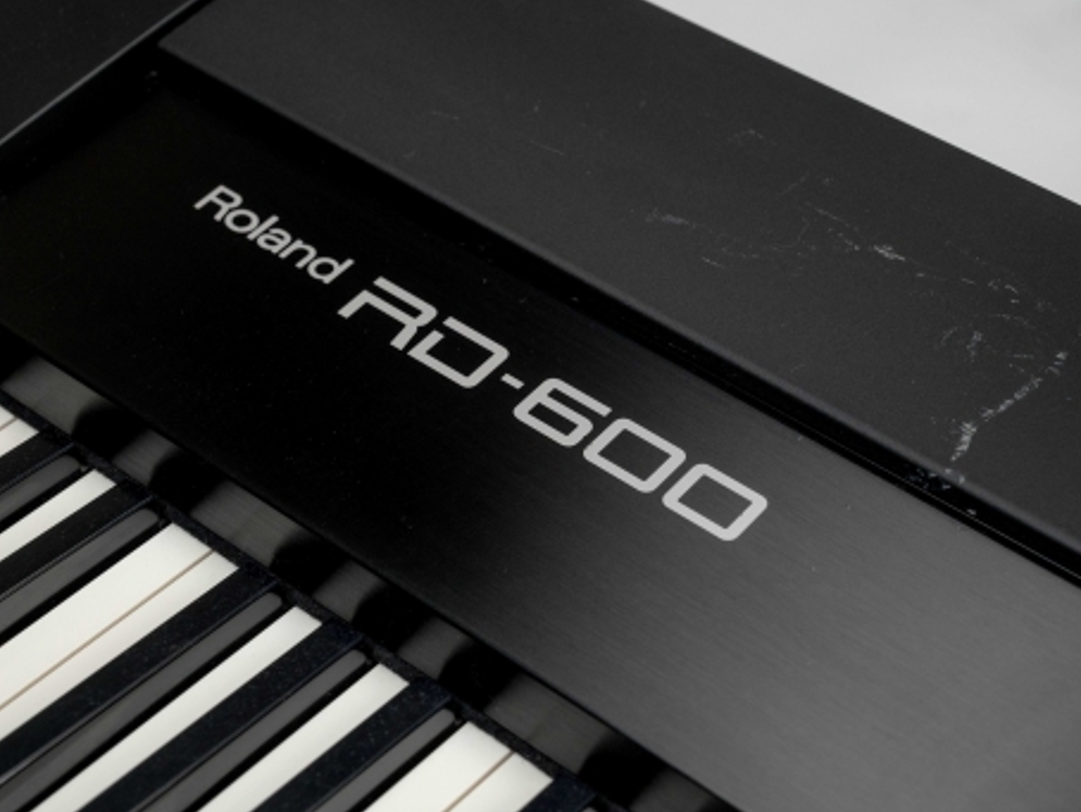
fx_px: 2406
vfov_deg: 19.2
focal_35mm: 77
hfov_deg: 25.3
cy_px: 402
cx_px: 500
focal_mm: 70
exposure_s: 1/100
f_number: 8
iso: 800
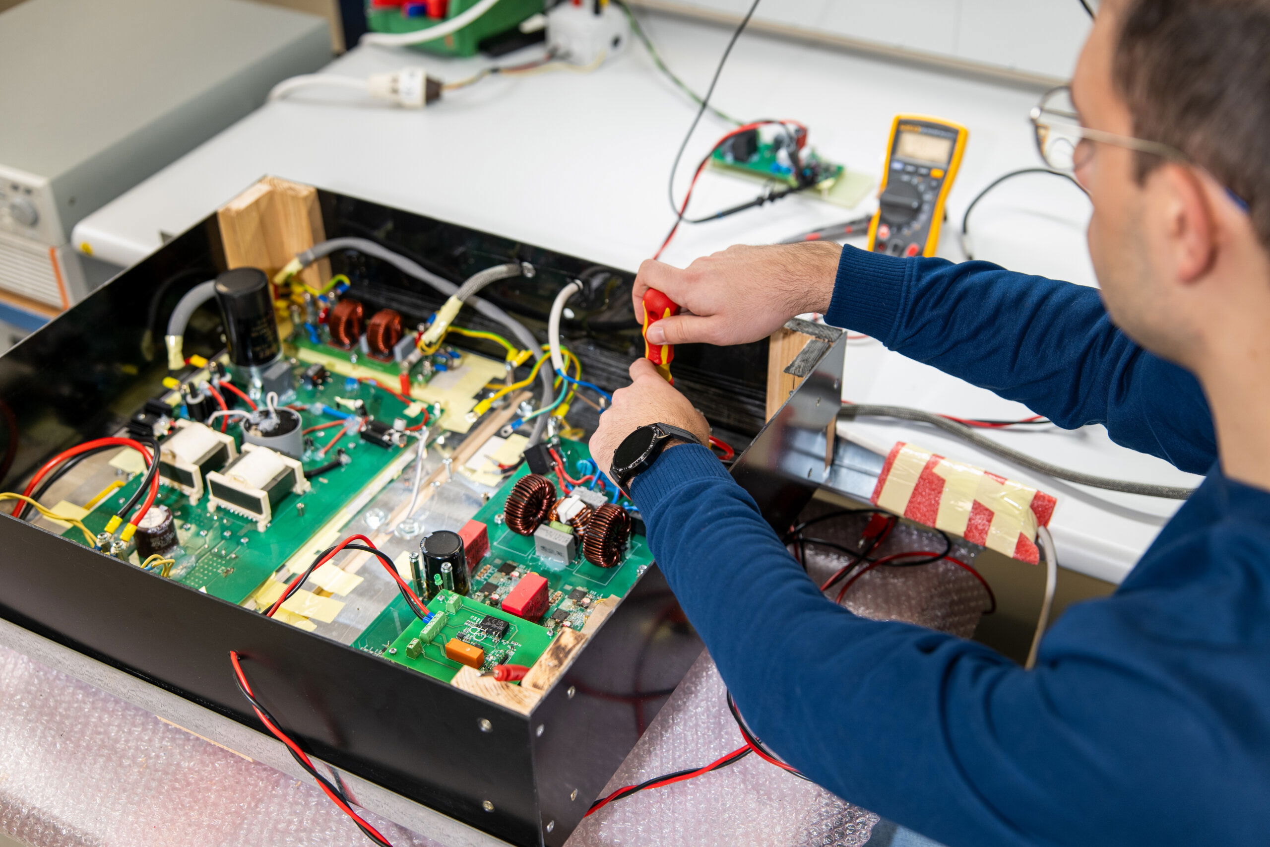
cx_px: 635
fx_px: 1552
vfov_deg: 30.5
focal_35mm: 44
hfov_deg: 44.5
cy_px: 424
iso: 640
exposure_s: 1/200
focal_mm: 44
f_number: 2.8
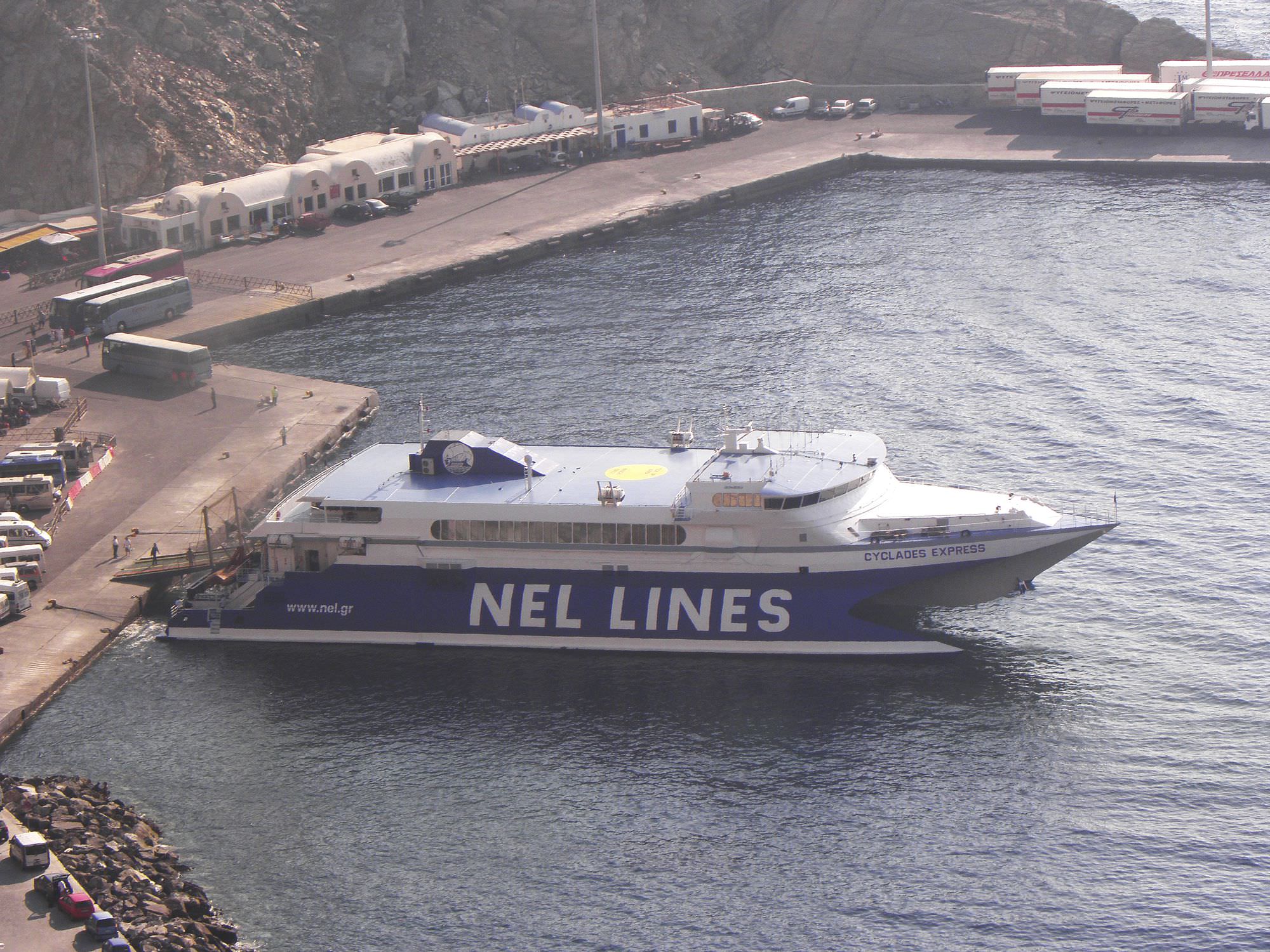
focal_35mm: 183
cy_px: 476
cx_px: 635
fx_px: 6714
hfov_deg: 10.8
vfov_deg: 8.1
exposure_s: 1/400
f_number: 5.6
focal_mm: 32.74
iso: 64
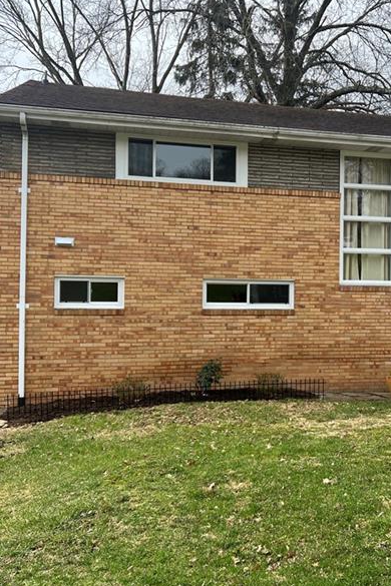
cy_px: 290
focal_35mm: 37
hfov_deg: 35.2
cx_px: 288
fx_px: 603
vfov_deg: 51.9
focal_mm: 5.7
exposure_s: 1/1751
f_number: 1.5
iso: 50
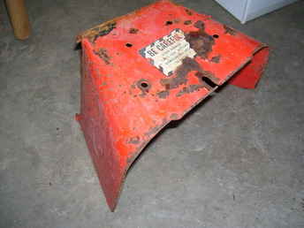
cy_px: 114
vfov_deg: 38.7
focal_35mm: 37
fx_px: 325
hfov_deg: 50.1
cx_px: 152
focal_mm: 6
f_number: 2.7
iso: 80
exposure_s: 1/60
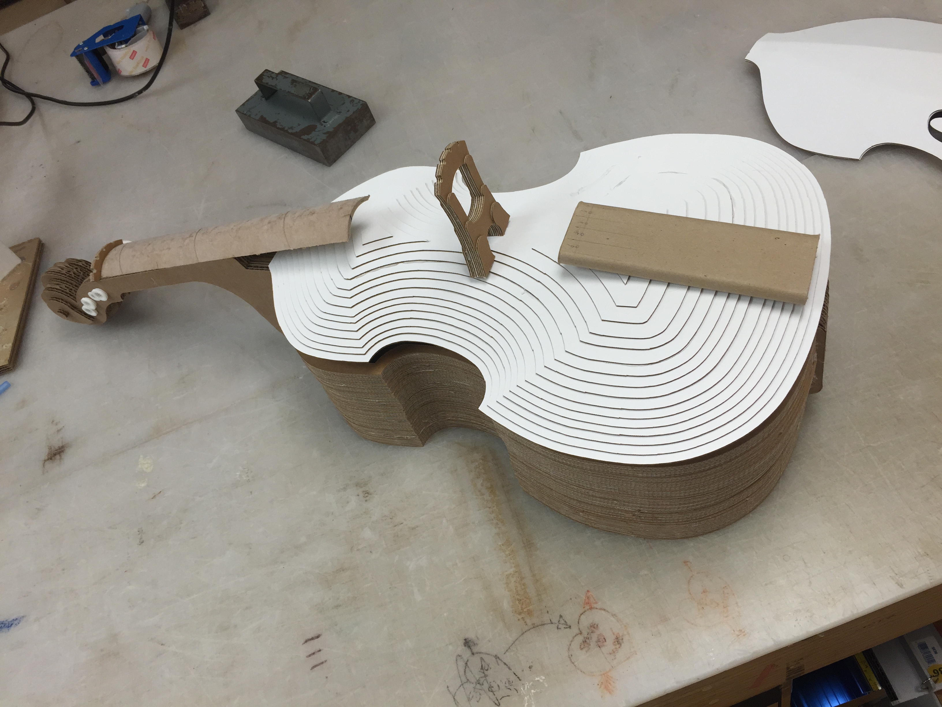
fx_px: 789
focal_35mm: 29
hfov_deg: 61.7
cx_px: 471
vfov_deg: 48.2
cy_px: 354
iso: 40
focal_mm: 4.15
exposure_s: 1/120
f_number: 2.2
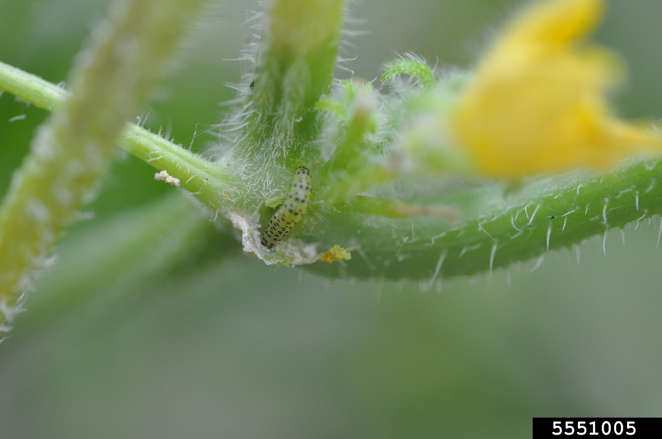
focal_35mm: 90
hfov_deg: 22.6
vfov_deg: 15.1
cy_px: 220
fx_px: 1653
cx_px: 331
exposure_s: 1/200
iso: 800
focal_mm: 60
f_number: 3.3
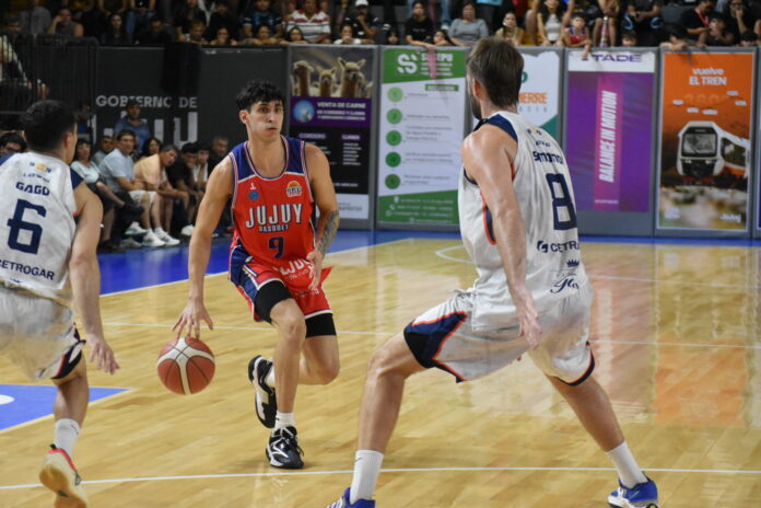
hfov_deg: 18.2
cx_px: 380
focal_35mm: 112
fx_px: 2378
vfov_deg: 12.2
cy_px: 254
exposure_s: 1/1000
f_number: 4.2
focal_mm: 75
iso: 6400
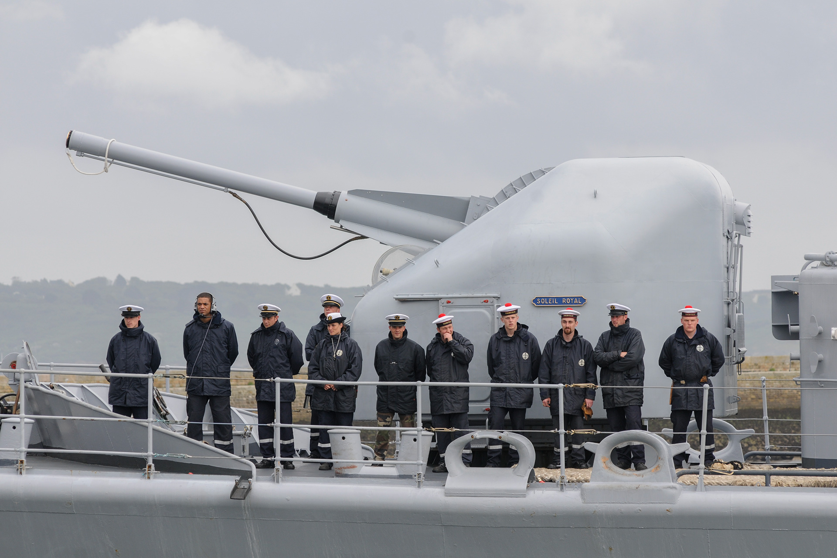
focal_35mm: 300
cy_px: 279
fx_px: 6974
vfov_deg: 4.6
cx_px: 418
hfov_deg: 6.9
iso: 200
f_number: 8
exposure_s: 1/200
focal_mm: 200
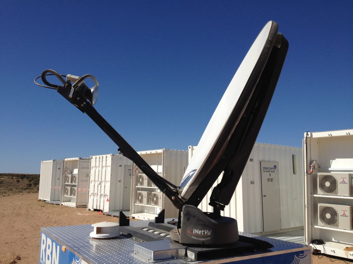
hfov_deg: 52.6
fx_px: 357
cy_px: 132
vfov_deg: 40.7
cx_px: 176
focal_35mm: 35
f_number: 2.4
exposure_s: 1/3953
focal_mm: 4.28
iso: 64
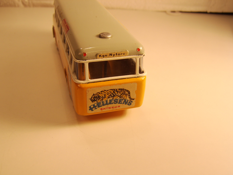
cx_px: 116
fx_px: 209
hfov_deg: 58.4
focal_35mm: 31
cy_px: 88
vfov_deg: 45.4
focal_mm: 8.13
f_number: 4
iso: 71
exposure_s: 1/148
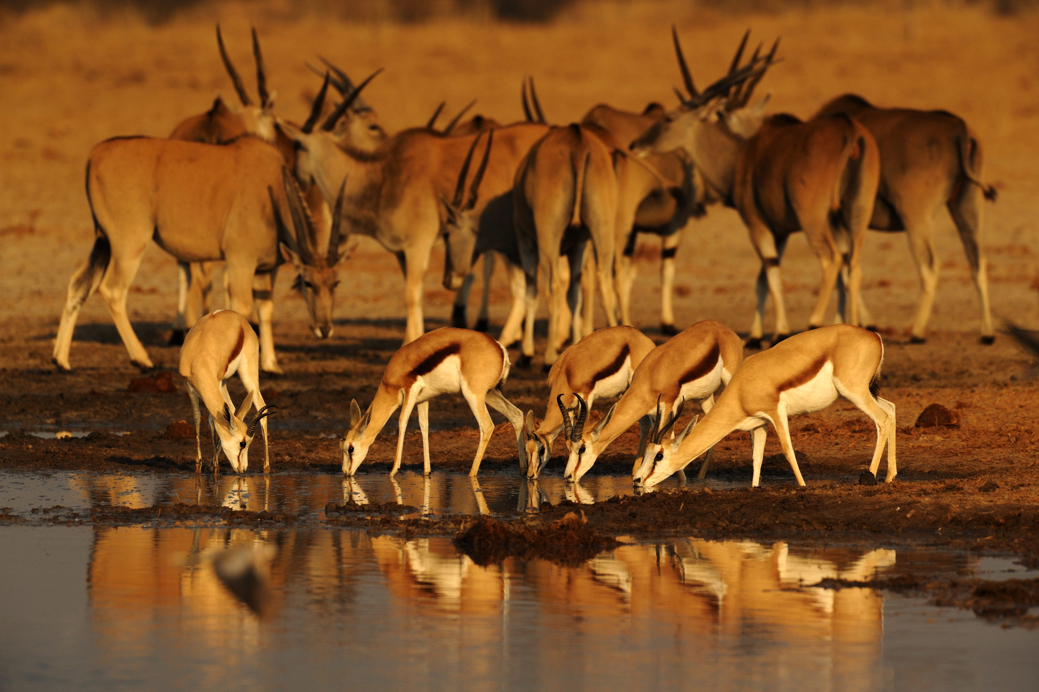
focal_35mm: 700
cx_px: 520
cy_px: 346
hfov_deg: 2.9
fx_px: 20190
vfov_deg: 2.0
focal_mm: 700
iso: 800
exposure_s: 1/2500
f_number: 8
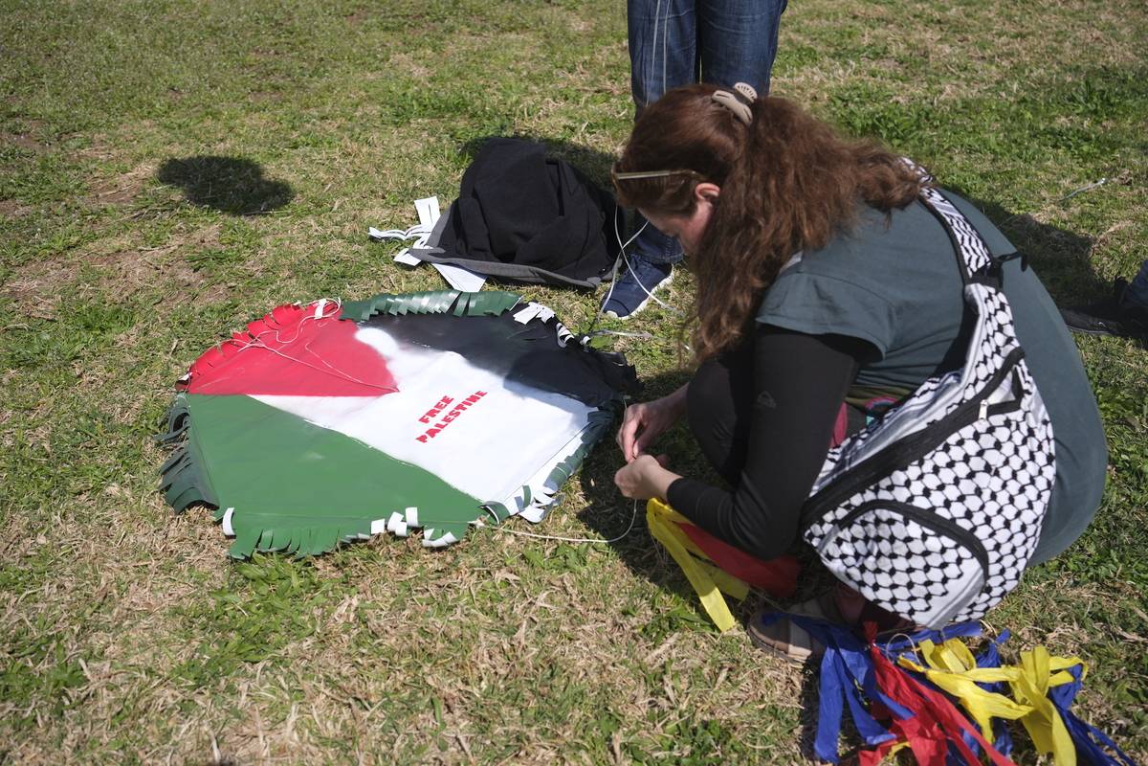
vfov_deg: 37.9
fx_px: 1116
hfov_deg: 54.4
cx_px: 574
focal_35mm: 35
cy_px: 383
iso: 200
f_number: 2.8
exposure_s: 1/5000
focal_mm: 23
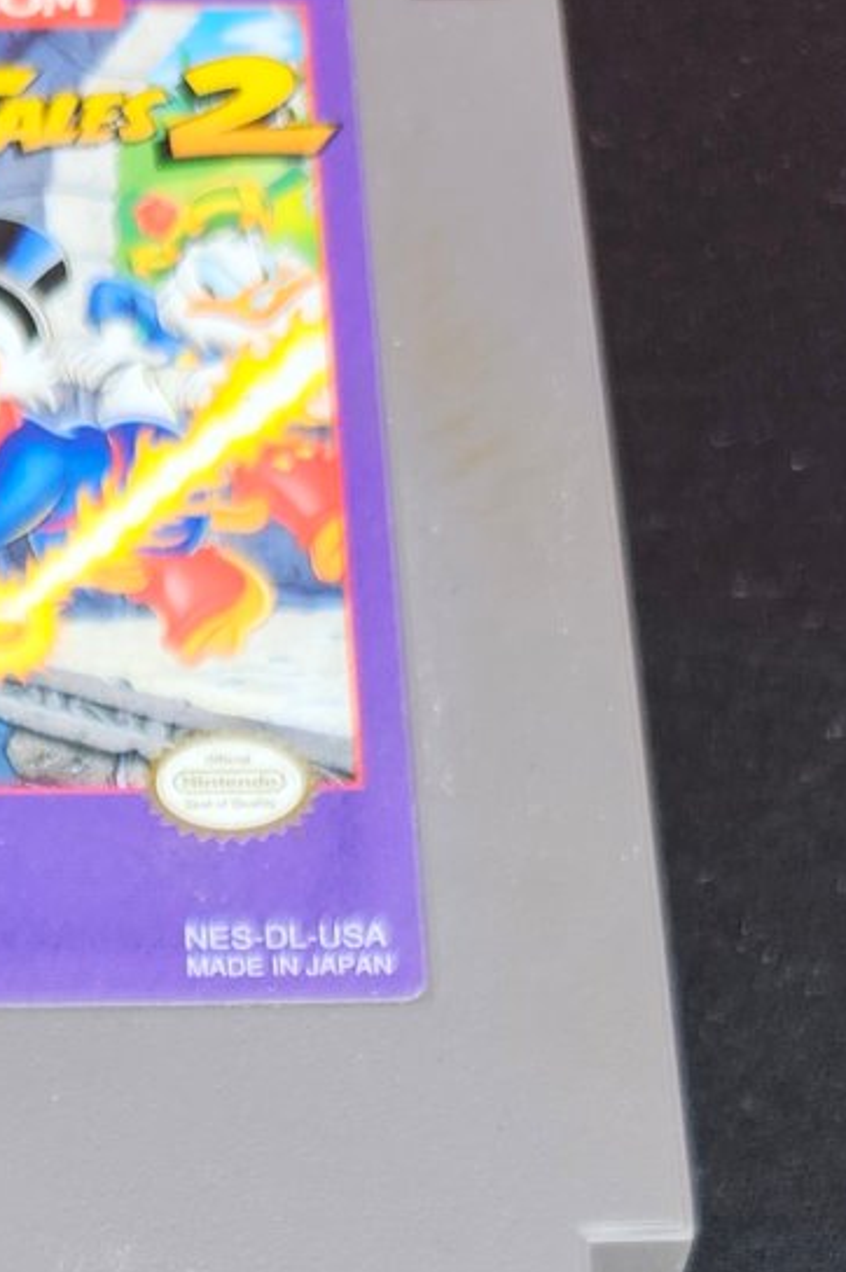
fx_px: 3106
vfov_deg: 19.3
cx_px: -185
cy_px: 2058
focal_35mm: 88
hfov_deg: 15.0
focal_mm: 5.54
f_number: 1.8
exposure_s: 1/169
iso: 25
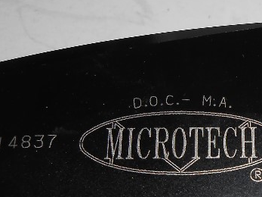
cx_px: 214
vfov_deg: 19.5
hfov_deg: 25.5
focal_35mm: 75
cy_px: 141
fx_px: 567
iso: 80
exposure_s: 1/25
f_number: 11.5
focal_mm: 4.6
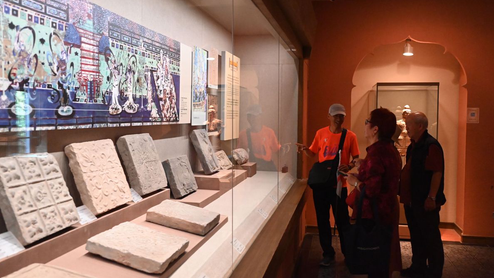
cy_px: 125
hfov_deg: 58.0
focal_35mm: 34
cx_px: 250
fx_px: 445
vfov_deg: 34.6
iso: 10000
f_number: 4.8
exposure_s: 1/100
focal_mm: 32
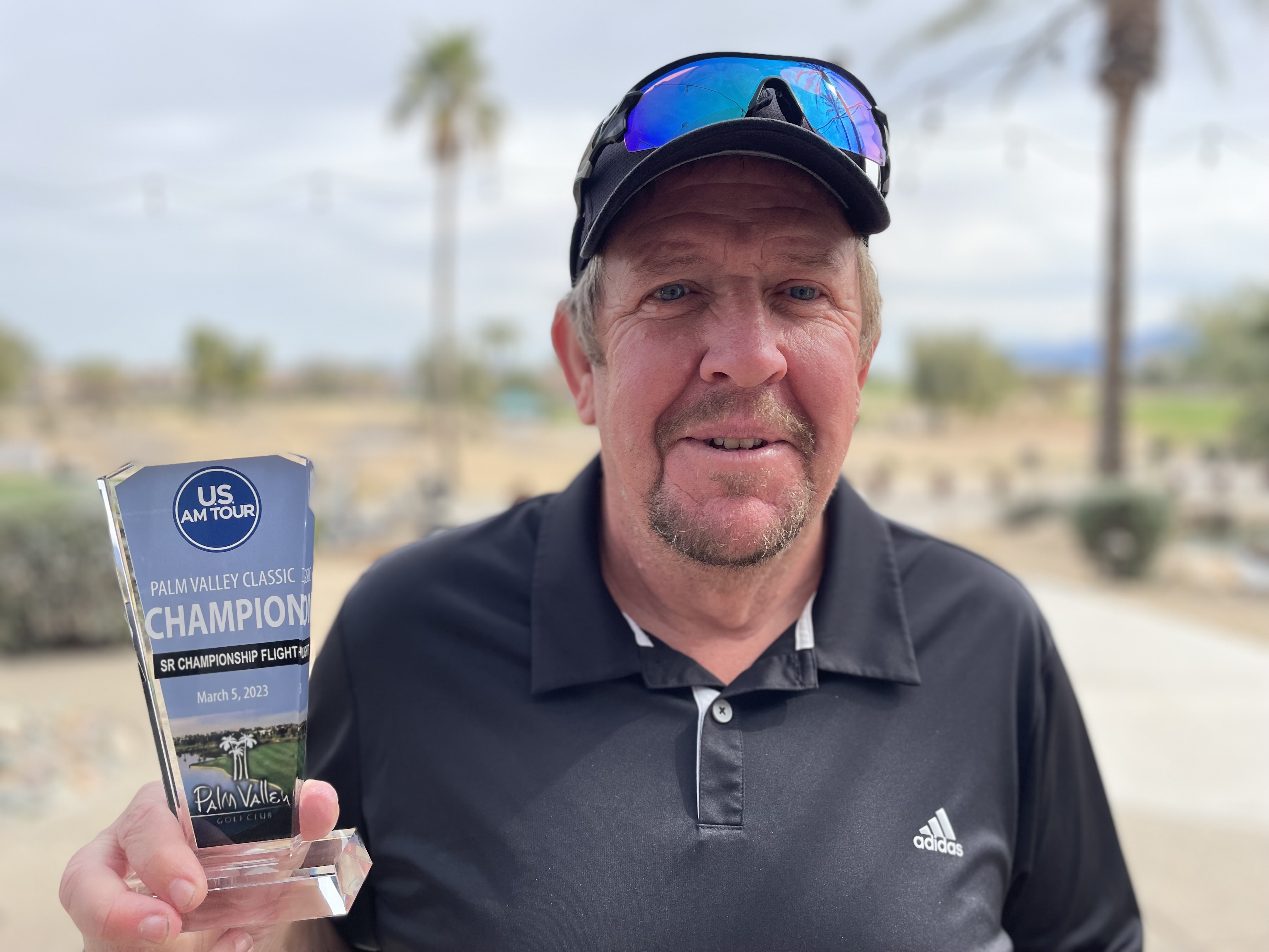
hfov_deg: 67.3
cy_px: 476
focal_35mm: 26
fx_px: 953
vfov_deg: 53.1
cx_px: 634
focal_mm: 4.2
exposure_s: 1/2132
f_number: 1.6
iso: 50
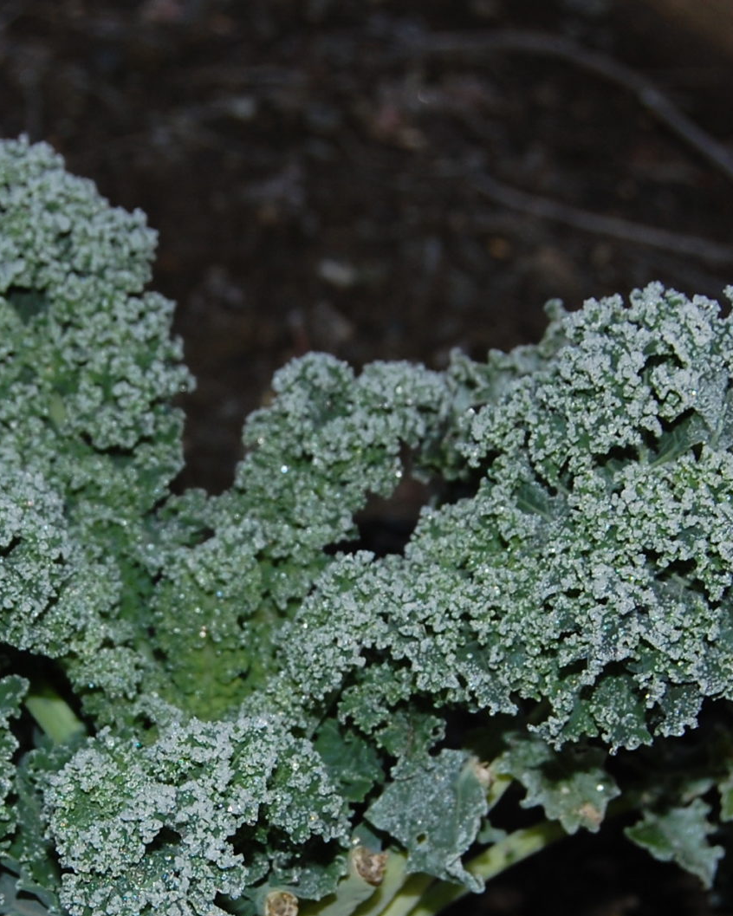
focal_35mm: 109
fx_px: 2955
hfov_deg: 14.1
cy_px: 668
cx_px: 213
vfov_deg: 17.5
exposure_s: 1/125
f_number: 5.6
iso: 200
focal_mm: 32
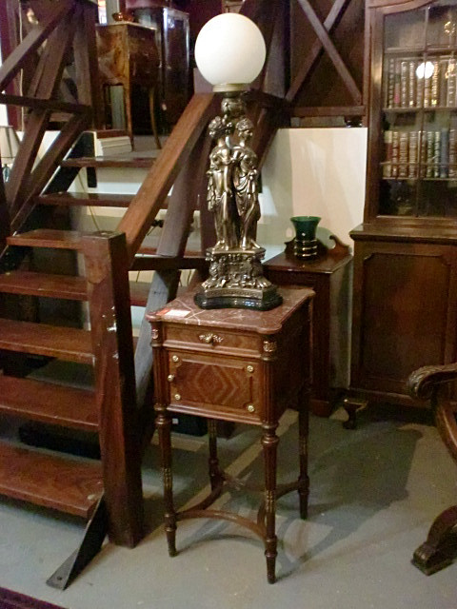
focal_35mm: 35
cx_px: 228
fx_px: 616
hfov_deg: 40.7
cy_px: 304
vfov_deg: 52.6
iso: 1600
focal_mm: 6.3
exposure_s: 1/25
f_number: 3.1
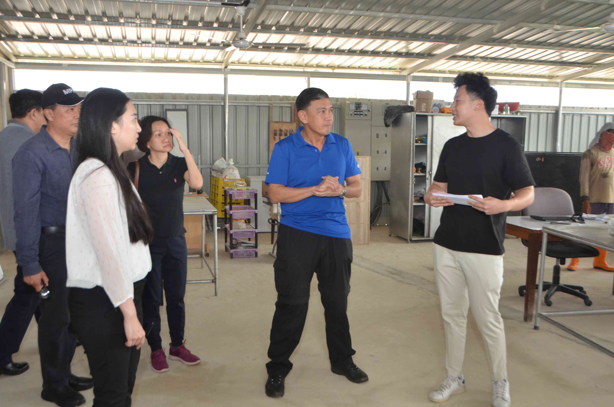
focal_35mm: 33
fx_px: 562
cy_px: 204
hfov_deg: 57.3
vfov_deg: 39.8
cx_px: 307
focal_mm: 22
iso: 1000
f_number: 5.6
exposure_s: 1/100
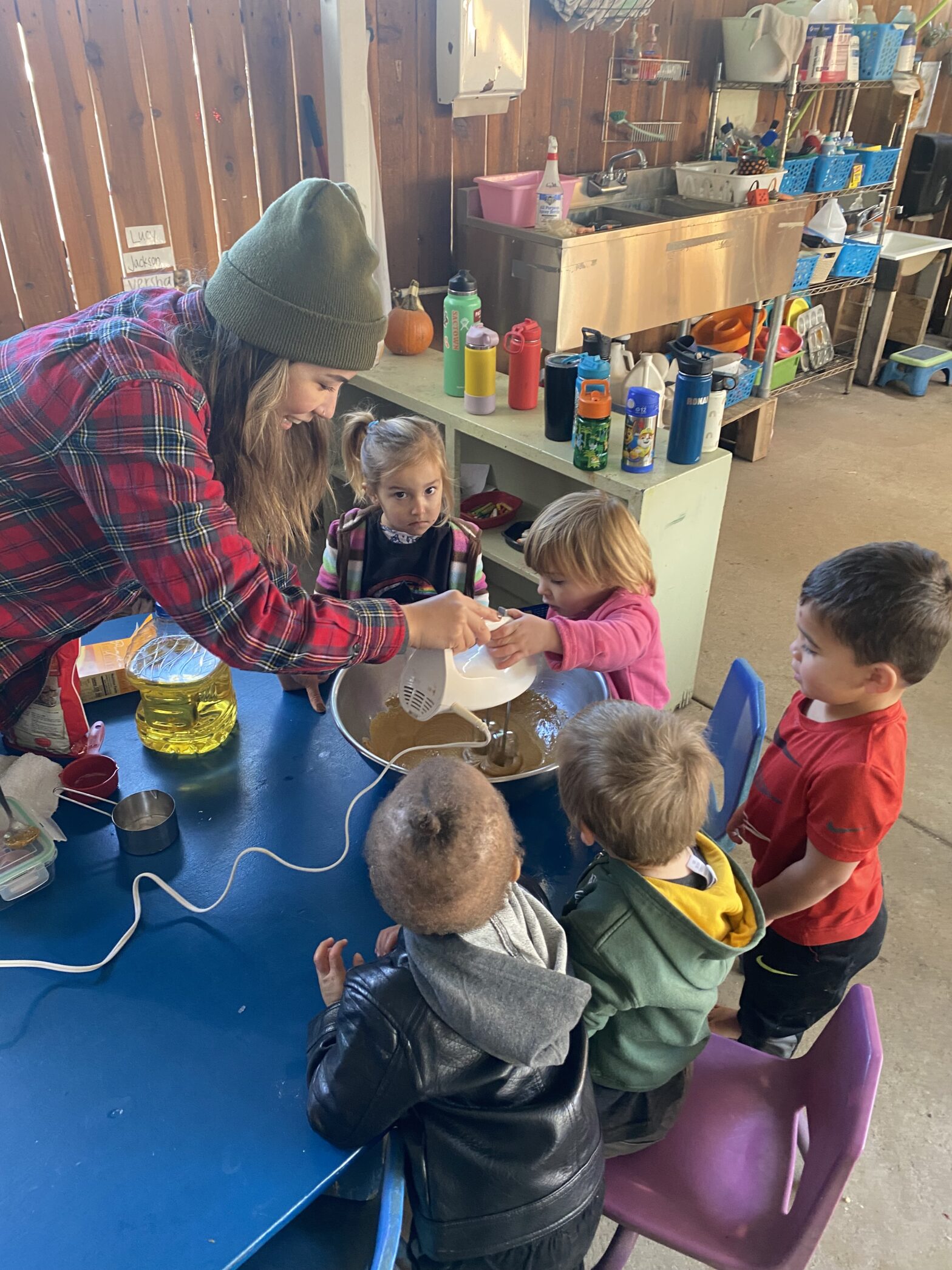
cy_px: 635
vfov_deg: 67.3
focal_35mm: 26
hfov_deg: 53.1
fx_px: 953
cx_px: 476
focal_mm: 4.25
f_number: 1.8
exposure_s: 1/60
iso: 160
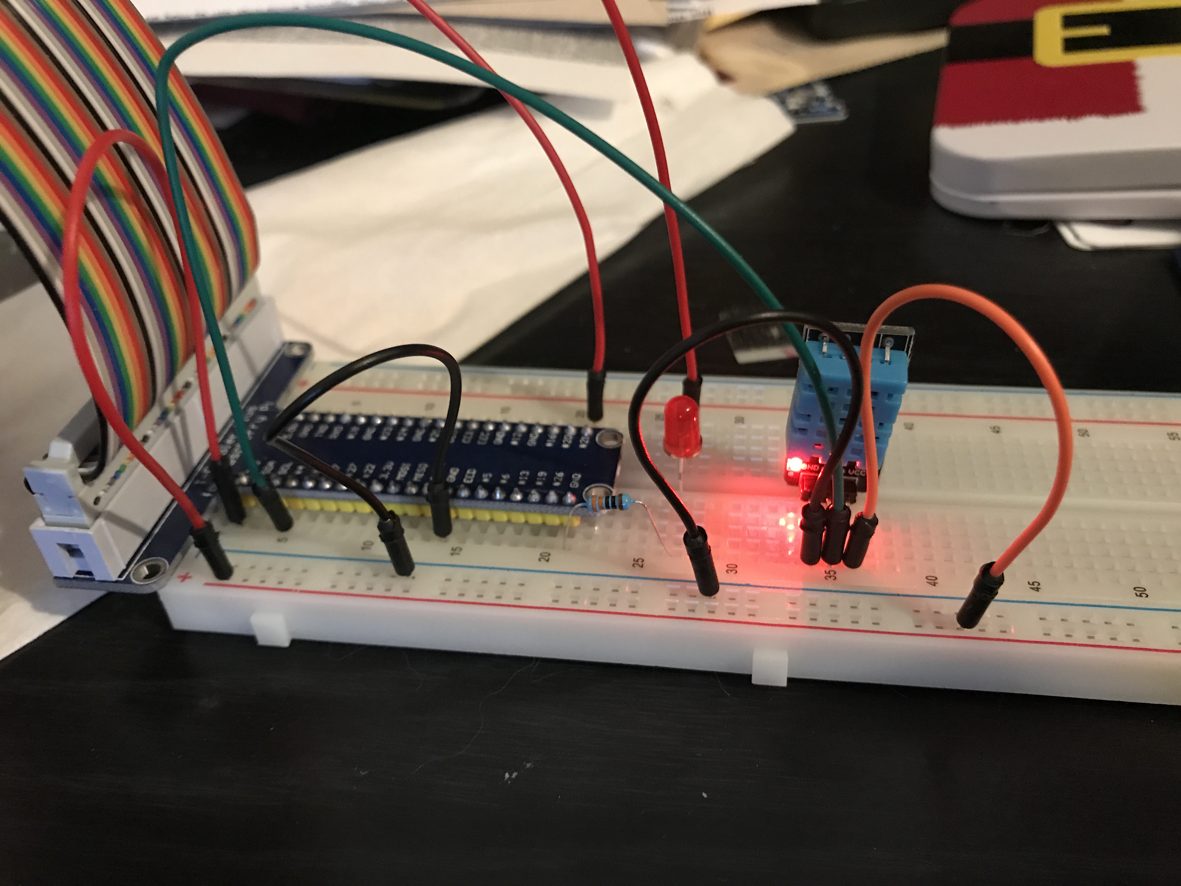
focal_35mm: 28
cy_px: 443
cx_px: 590
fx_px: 955
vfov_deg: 49.7
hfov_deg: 63.4
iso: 80
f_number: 1.8
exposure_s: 1/6
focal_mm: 3.99
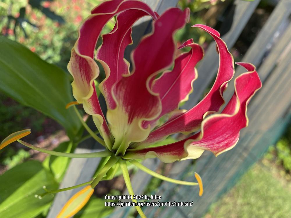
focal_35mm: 26
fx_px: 219
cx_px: 146
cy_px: 109
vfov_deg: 53.1
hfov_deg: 67.3
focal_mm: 4.25
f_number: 1.8
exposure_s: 1/585
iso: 32
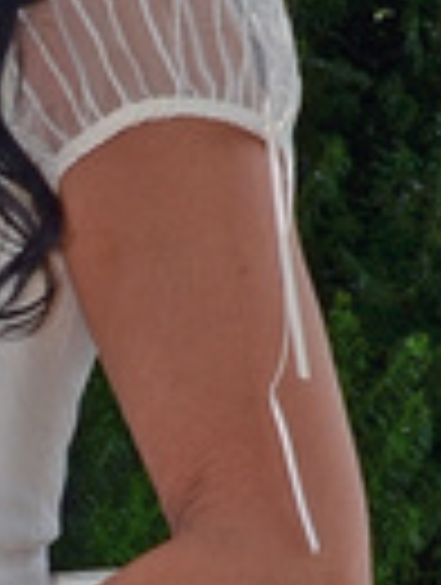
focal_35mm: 310
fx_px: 5249
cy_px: 1210
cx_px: -196
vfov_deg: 6.2
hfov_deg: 4.8
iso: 125
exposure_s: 1/125
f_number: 10
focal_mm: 26
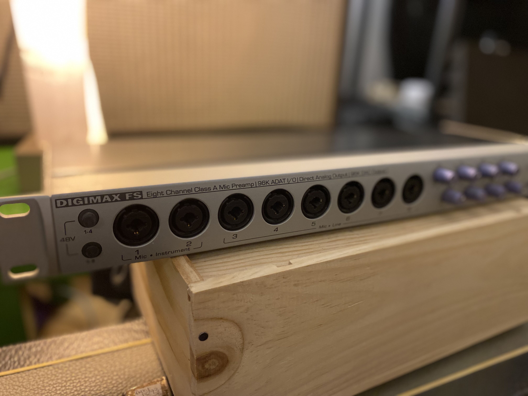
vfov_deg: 53.1
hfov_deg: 67.3
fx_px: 397
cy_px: 198
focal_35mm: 26
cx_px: 264
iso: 500
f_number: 1.8
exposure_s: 1/39
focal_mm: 4.25
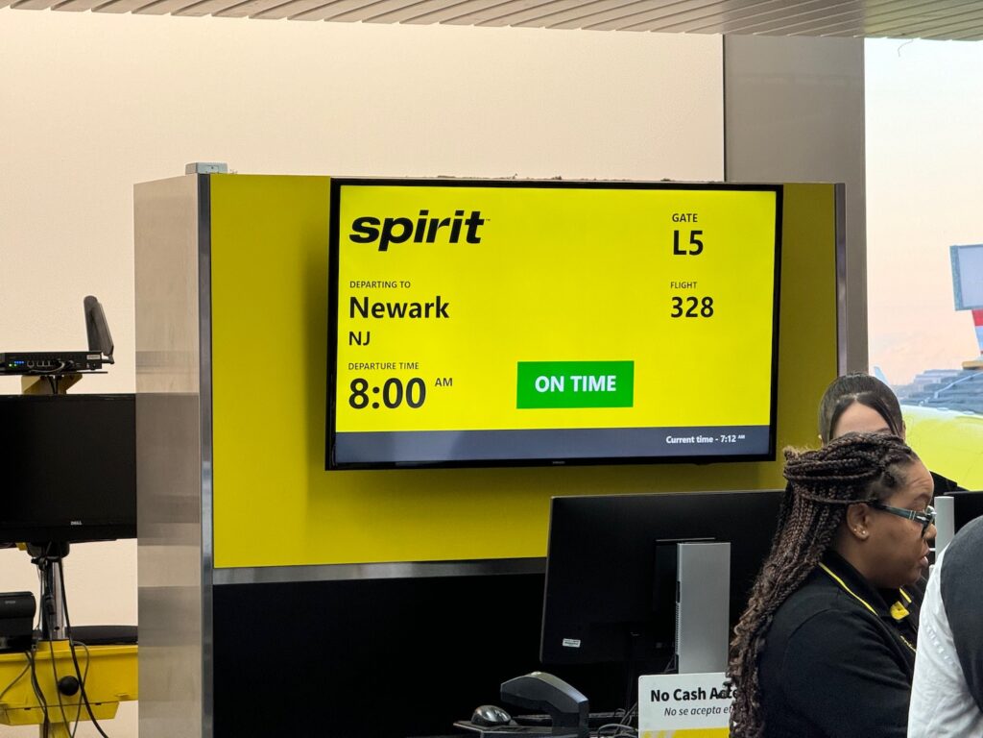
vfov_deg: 12.3
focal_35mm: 120
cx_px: 492
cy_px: 369
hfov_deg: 16.4
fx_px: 3408
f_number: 2.8
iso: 250
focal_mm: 15.66
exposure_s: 1/60
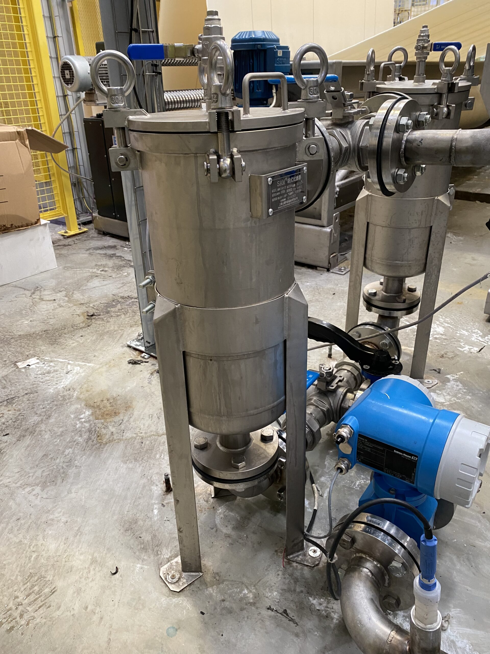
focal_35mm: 26
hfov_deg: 53.1
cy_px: 327
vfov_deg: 67.3
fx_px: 491
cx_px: 245
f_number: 1.8
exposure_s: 1/50
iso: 250
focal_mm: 4.25
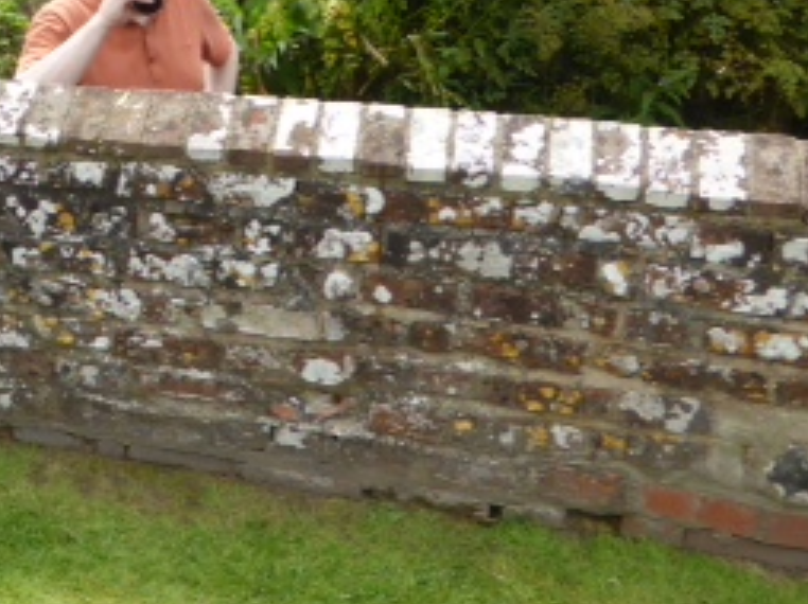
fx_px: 1469
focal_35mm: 63
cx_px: -70
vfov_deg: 22.5
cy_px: 29
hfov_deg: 28.1
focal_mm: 4.3
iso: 100
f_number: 3.3
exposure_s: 1/400
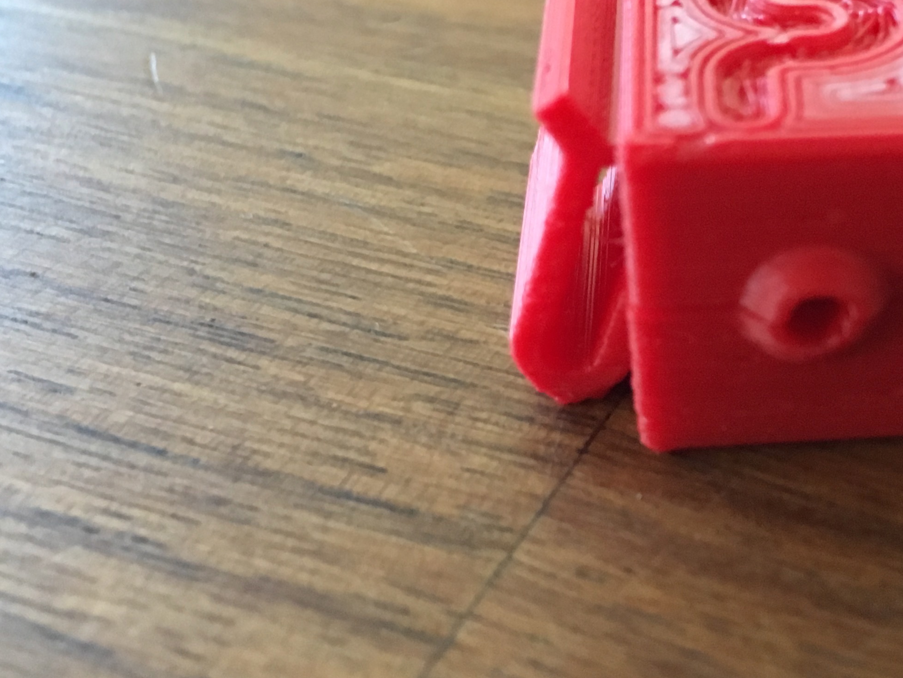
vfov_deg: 24.4
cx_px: 800
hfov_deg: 30.8
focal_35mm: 60
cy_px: 378
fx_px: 1565
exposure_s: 1/30
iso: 200
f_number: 2.2
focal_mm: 4.15
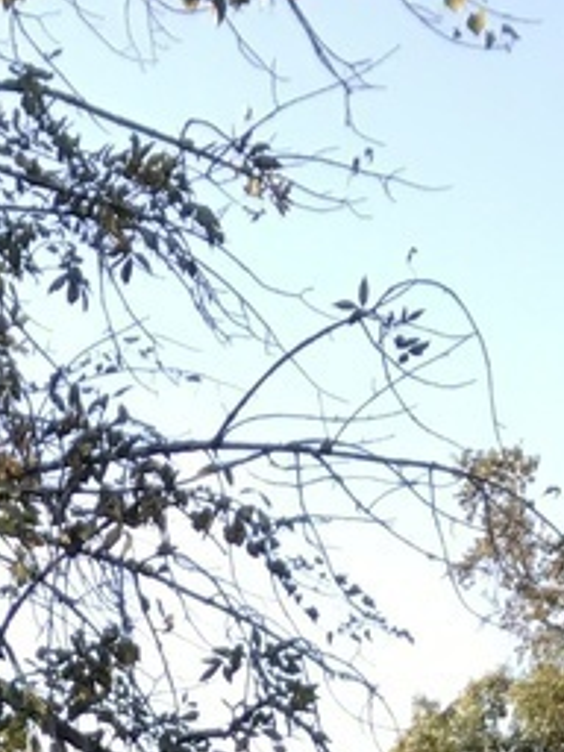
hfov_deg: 8.5
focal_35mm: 164
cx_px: -651
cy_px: 2171
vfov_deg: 9.6
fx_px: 3563
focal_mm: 3.99
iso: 20
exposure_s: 1/567
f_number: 1.8
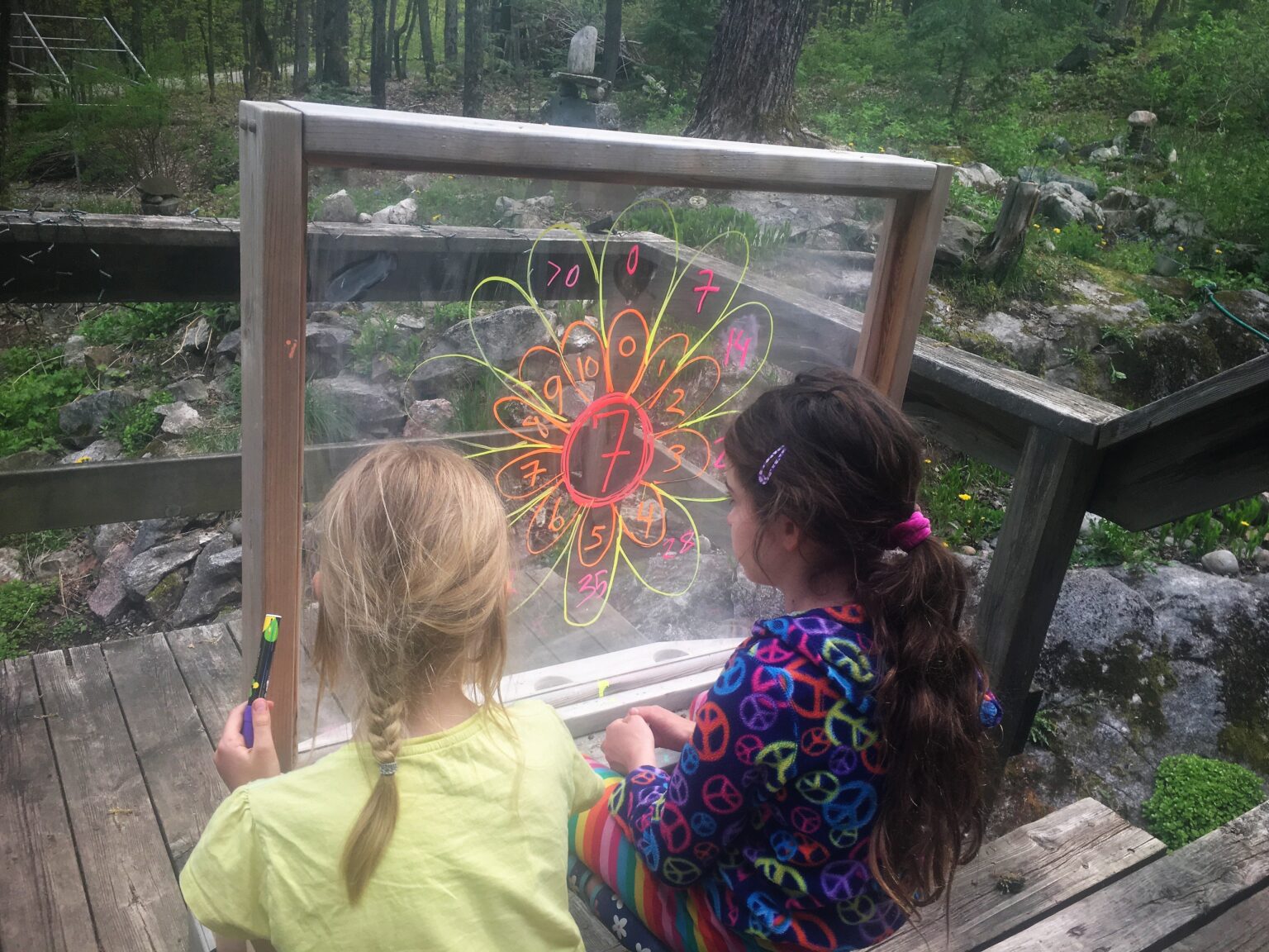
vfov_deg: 48.2
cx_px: 634
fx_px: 1063
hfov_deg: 61.7
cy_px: 476
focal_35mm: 29
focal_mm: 4.15
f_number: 2.2
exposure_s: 1/120
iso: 25
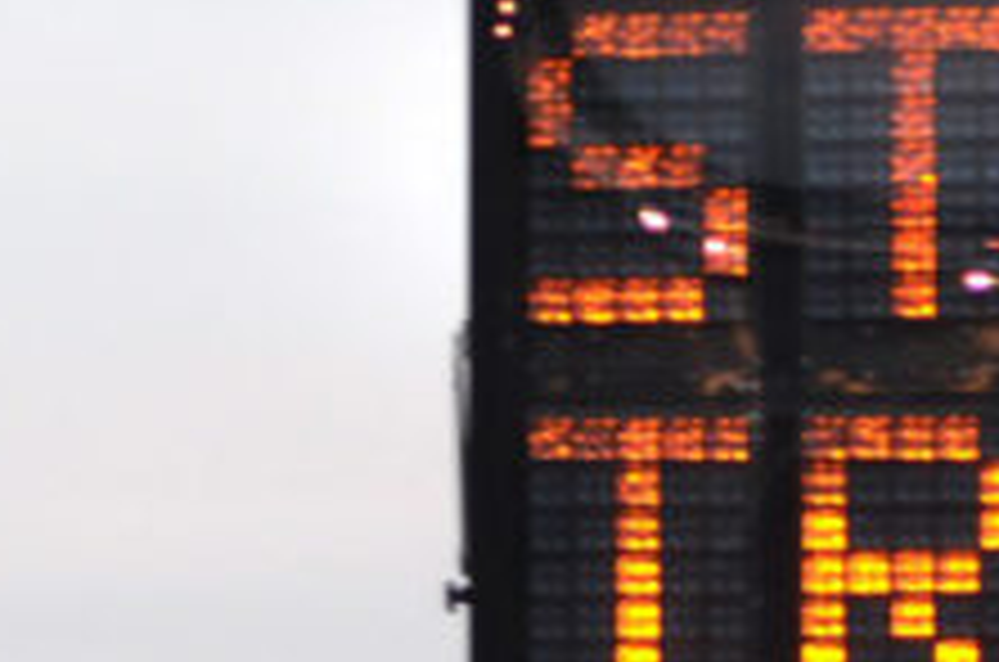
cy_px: 991
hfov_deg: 4.1
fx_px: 13790
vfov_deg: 2.7
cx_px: -315
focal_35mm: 498
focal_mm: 48
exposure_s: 1/60
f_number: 2.8
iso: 400
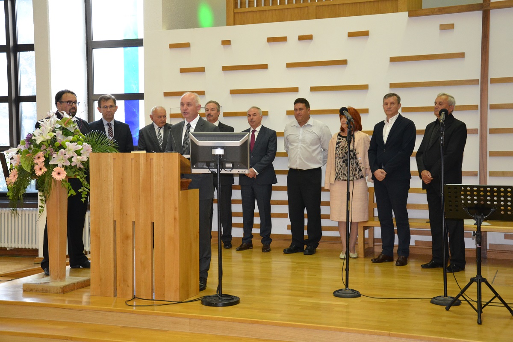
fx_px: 727
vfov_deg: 26.5
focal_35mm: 51
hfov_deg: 38.9
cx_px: 256
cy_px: 171
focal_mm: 34
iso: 1800
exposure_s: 1/60
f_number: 4.2
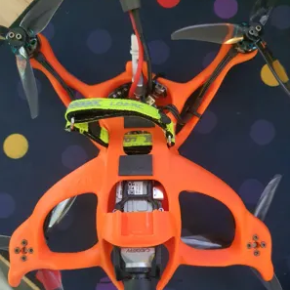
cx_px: 145
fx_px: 294
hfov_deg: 52.5
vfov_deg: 52.5
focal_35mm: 31
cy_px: 150
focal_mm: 4.3
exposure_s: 1/50
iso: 800
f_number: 1.5
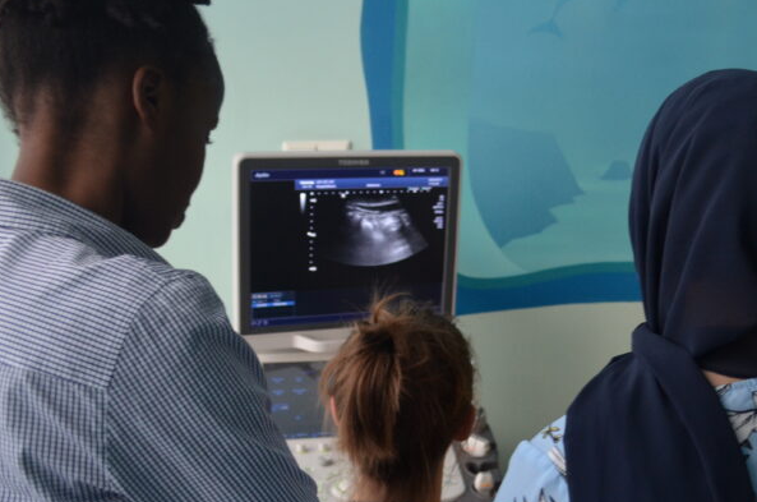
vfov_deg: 25.0
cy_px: 274
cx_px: 591
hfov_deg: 35.9
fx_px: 1133
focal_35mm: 54
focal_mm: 20
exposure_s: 1/30
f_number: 3.8
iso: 800
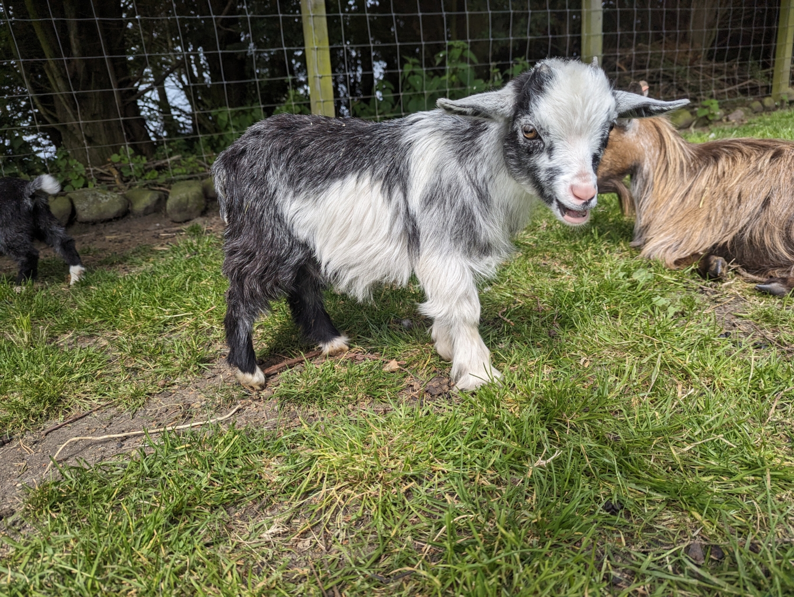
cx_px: 397
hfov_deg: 71.5
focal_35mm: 24
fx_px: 551
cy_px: 298
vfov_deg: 56.9
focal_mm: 6.81
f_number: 1.85
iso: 46
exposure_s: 1/1217
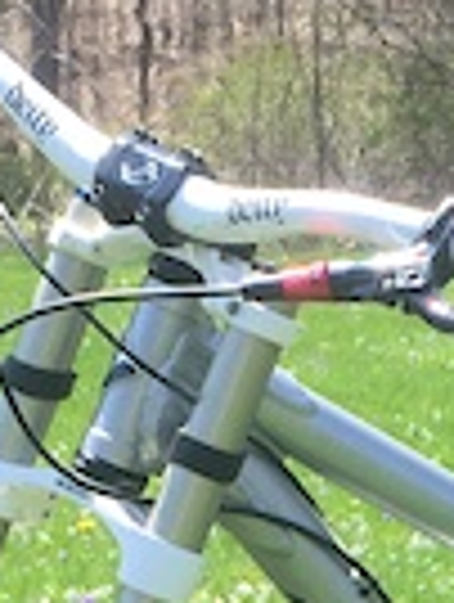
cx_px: 508
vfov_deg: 10.9
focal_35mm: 173
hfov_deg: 8.5
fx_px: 3016
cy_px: 936
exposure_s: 1/496
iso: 25
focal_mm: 4.15
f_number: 2.2
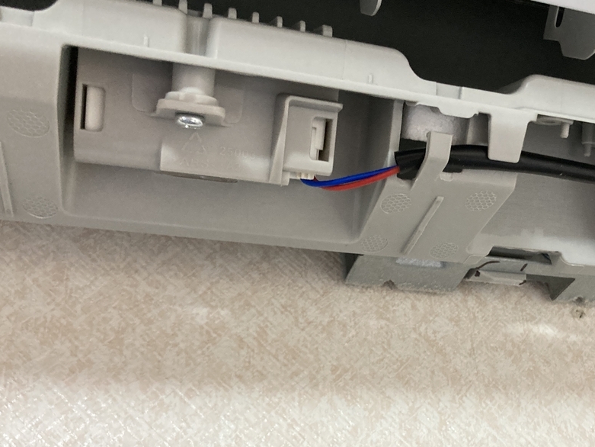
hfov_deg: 42.9
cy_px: 301
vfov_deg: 33.3
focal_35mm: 43
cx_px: 422
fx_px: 739
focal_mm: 3.99
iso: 250
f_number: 1.8
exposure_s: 1/60
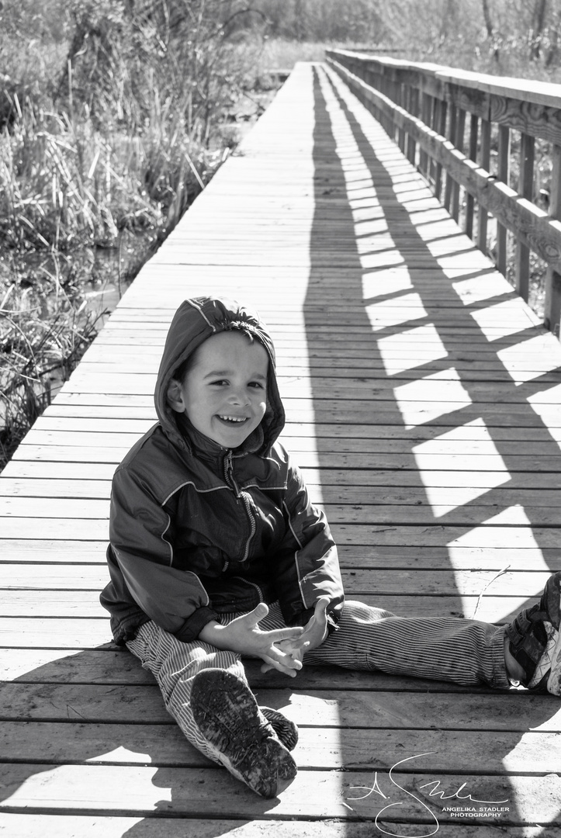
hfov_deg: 18.2
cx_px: 280
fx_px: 1748
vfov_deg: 27.0
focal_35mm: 75
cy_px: 419
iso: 100
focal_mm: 50
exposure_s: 1/125
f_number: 8
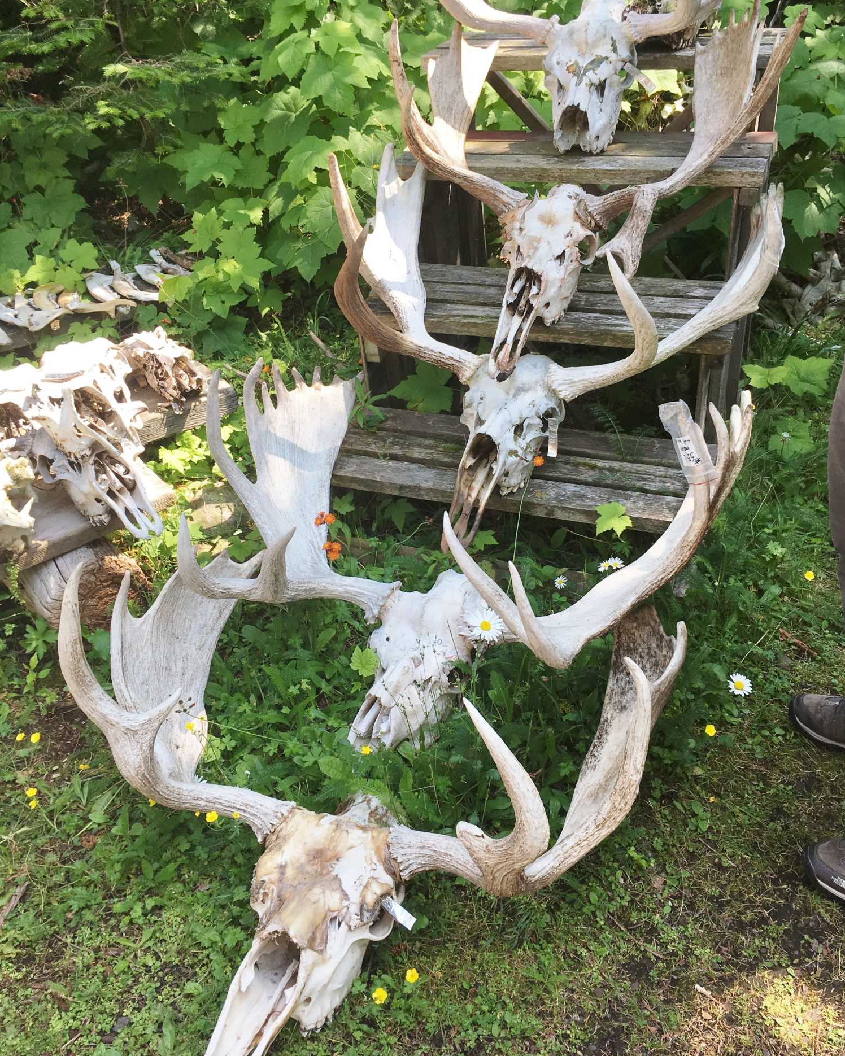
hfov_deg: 47.1
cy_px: 499
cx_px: 433
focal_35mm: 31
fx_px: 969
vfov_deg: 57.1
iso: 25
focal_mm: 4.15
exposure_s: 1/329
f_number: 2.2
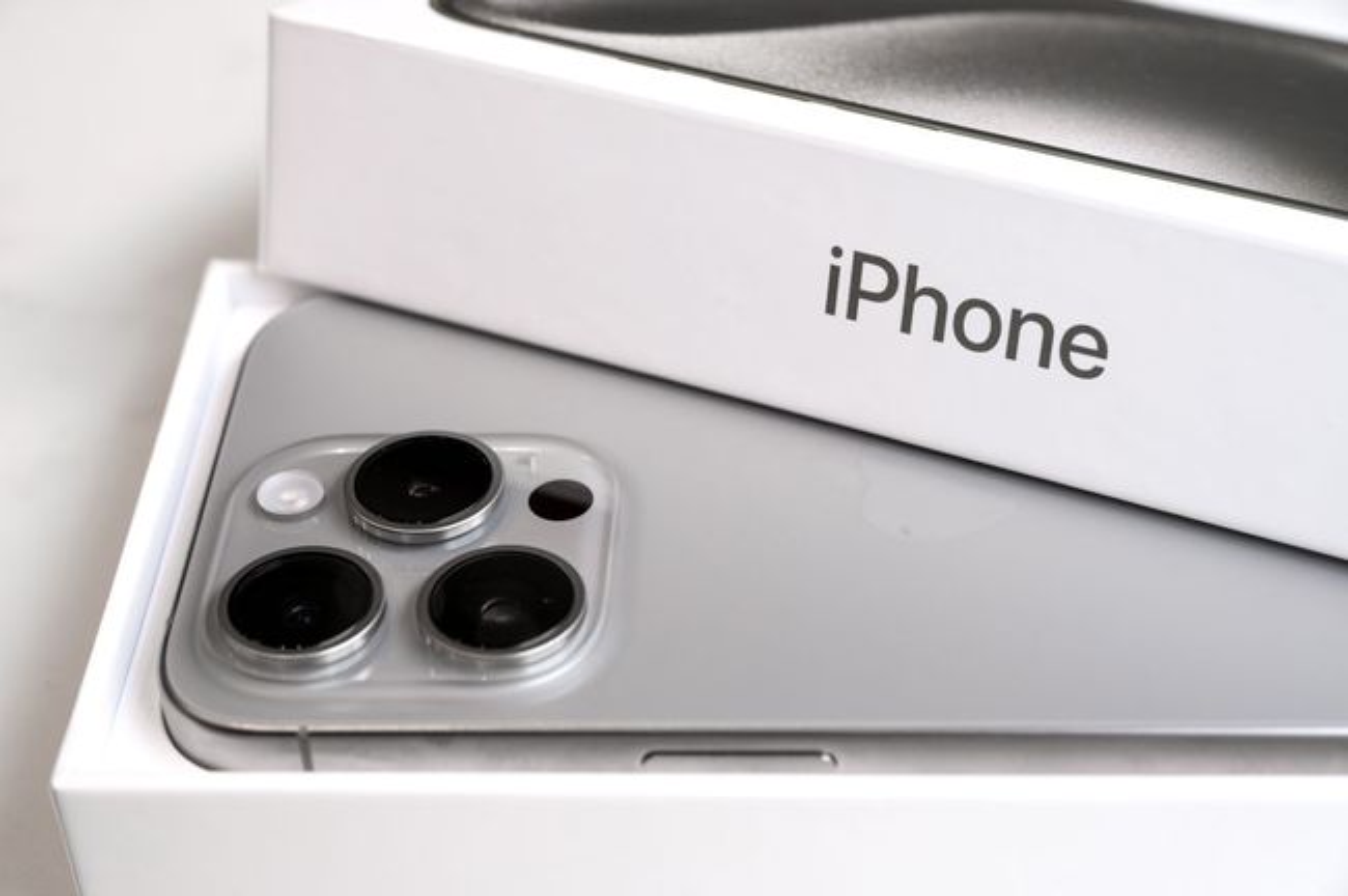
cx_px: 674
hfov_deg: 27.7
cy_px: 448
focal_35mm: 73
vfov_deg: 18.6
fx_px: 2731
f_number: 9
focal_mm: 73
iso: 400
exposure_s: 1/30
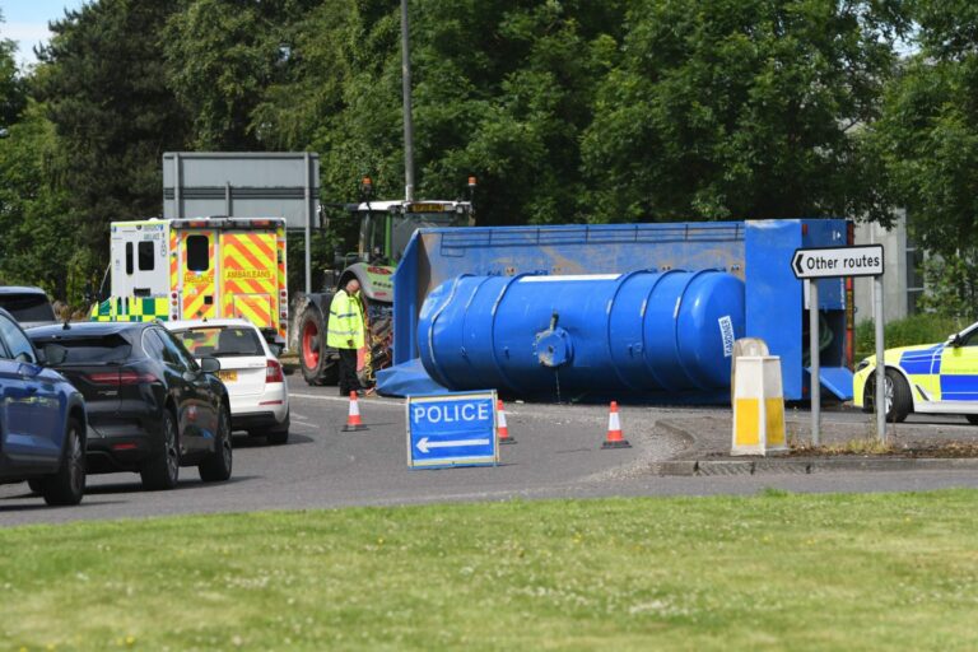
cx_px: 489
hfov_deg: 9.1
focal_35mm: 225
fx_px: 6112
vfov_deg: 6.1
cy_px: 326
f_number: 4
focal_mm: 150
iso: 800
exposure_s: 1/6400
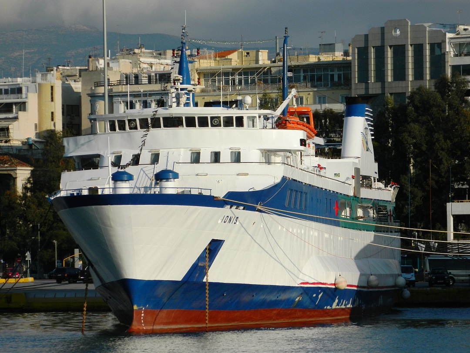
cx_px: 235
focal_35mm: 278
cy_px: 176
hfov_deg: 7.1
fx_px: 3775
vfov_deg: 5.3
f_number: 5.6
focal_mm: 50
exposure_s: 1/800
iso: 80
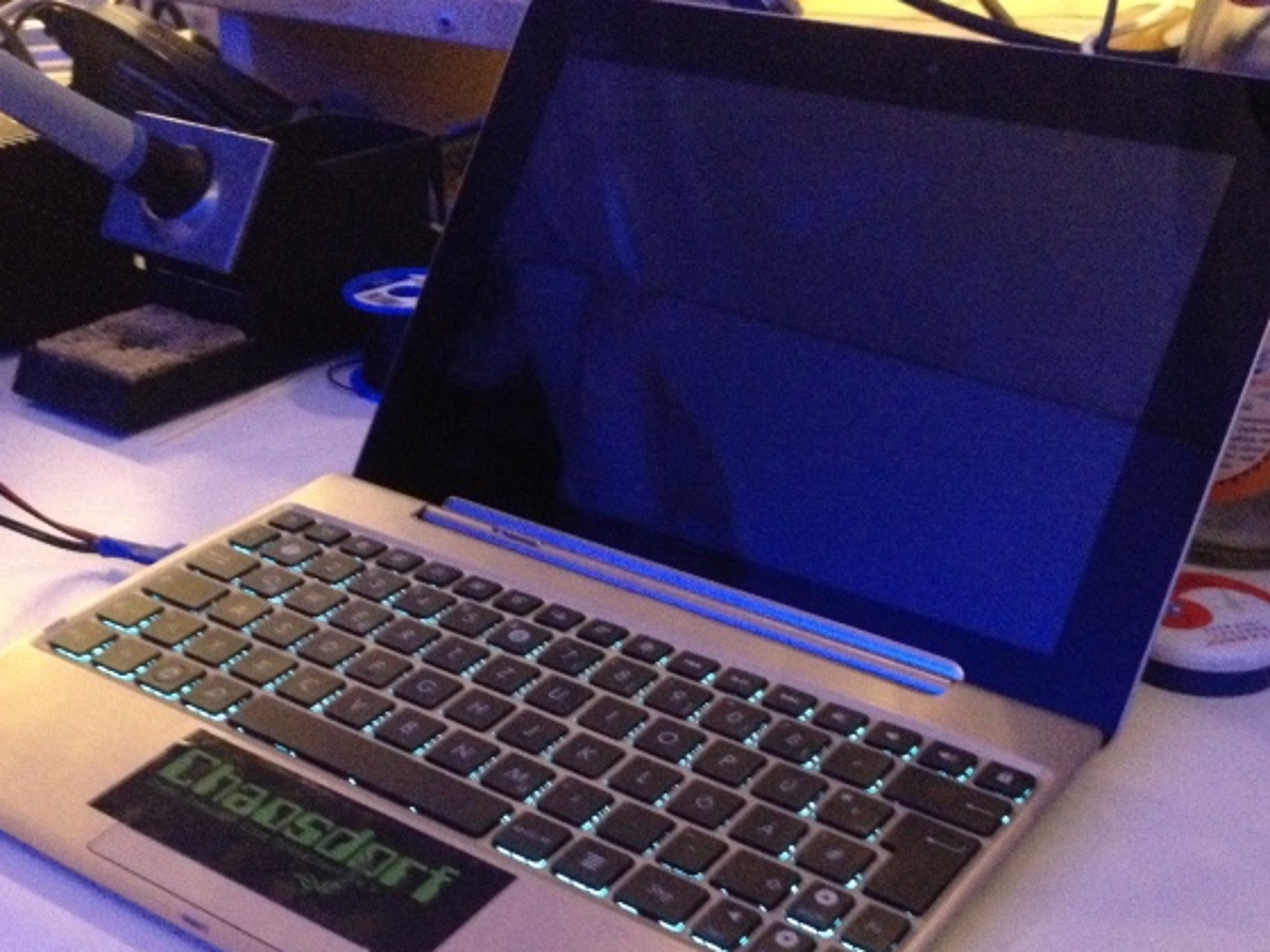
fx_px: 1871
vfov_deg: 28.4
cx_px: 640
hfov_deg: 37.5
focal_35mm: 51
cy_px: 626
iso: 800
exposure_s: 1/15
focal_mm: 4.28
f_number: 2.4
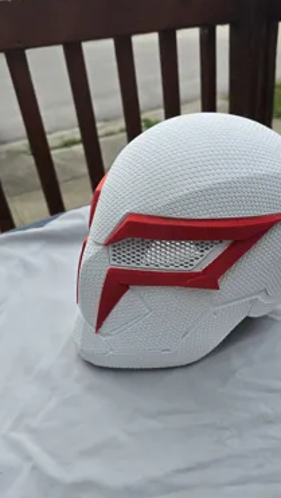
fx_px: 357
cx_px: 184
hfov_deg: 42.4
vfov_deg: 69.8
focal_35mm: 27
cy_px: 232
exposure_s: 1/180
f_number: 1.7
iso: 12
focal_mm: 6.3
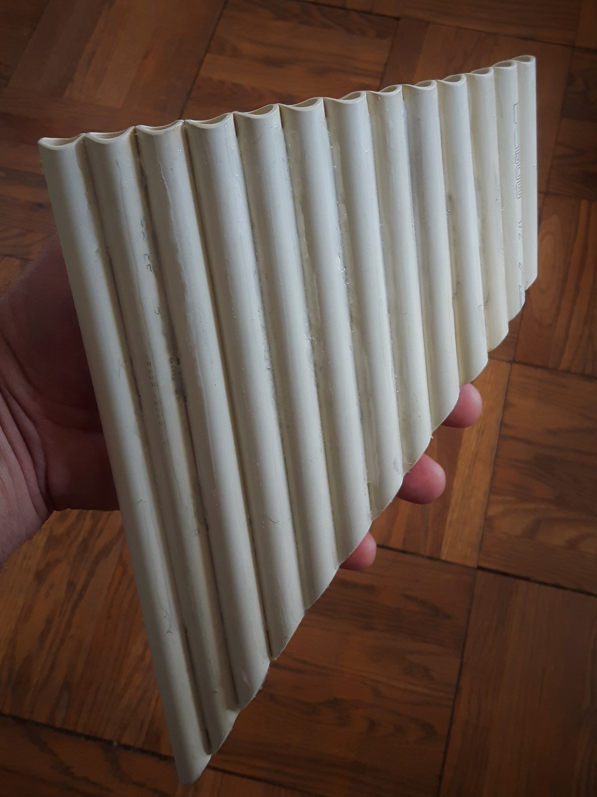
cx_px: 305
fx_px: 736
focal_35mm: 32
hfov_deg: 44.2
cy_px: 389
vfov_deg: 56.8
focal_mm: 3.7
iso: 160
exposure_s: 1/33
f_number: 1.9
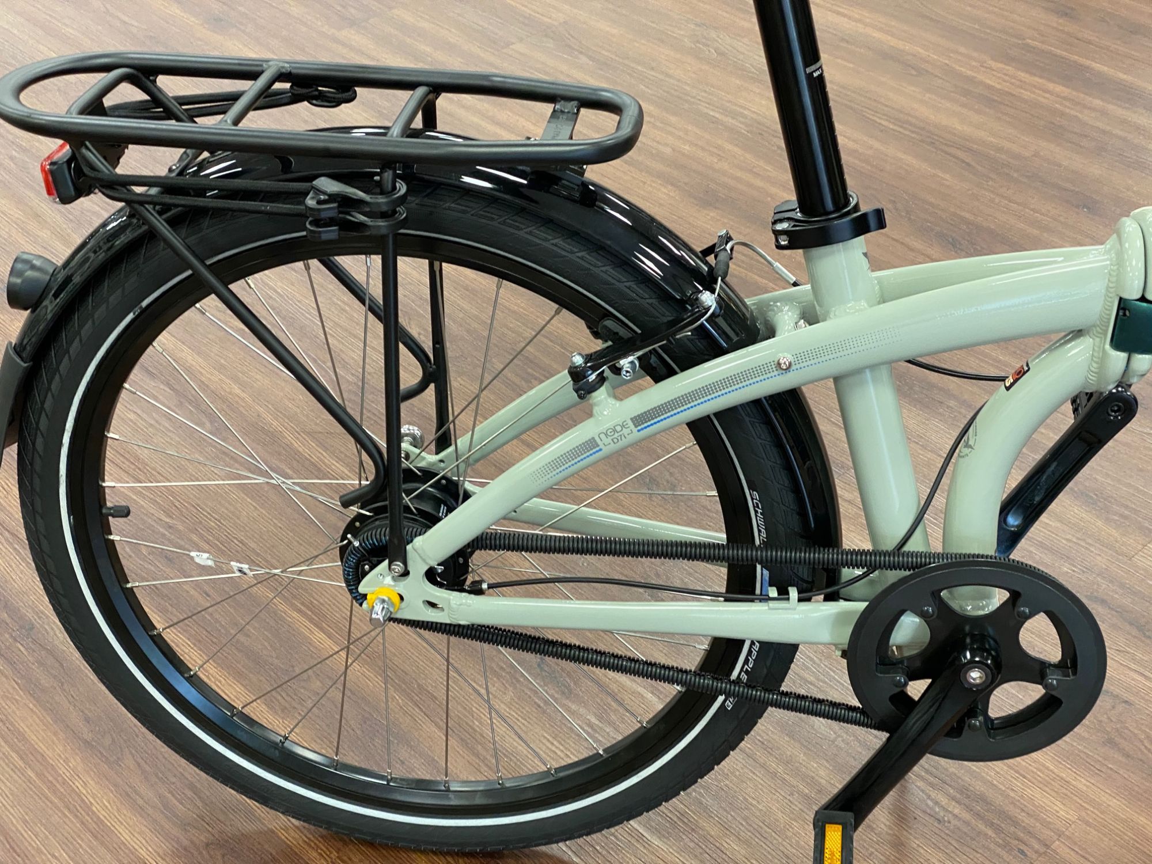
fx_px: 1731
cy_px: 432
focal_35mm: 52
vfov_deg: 28.0
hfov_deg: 36.8
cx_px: 576
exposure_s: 1/50
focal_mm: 6
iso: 160
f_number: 2
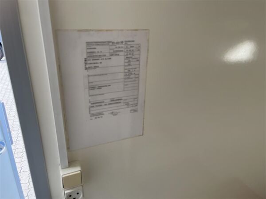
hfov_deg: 67.3
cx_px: 133
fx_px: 200
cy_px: 100
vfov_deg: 53.1
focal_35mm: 26
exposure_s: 1/133
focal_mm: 5.1
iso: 64
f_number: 1.6
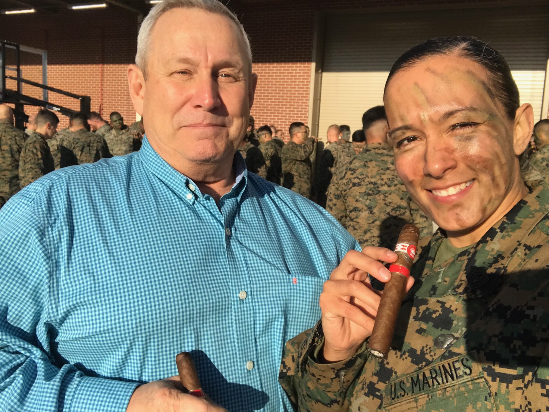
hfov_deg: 55.3
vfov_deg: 43.0
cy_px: 203
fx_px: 523
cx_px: 269
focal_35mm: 33
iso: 25
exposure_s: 1/1548
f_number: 2.2
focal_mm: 2.87
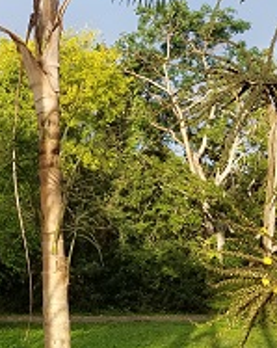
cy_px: 110
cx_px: 68
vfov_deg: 24.6
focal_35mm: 77
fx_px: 791
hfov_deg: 19.7
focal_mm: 4.2
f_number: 1.7
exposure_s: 1/1080
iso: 50
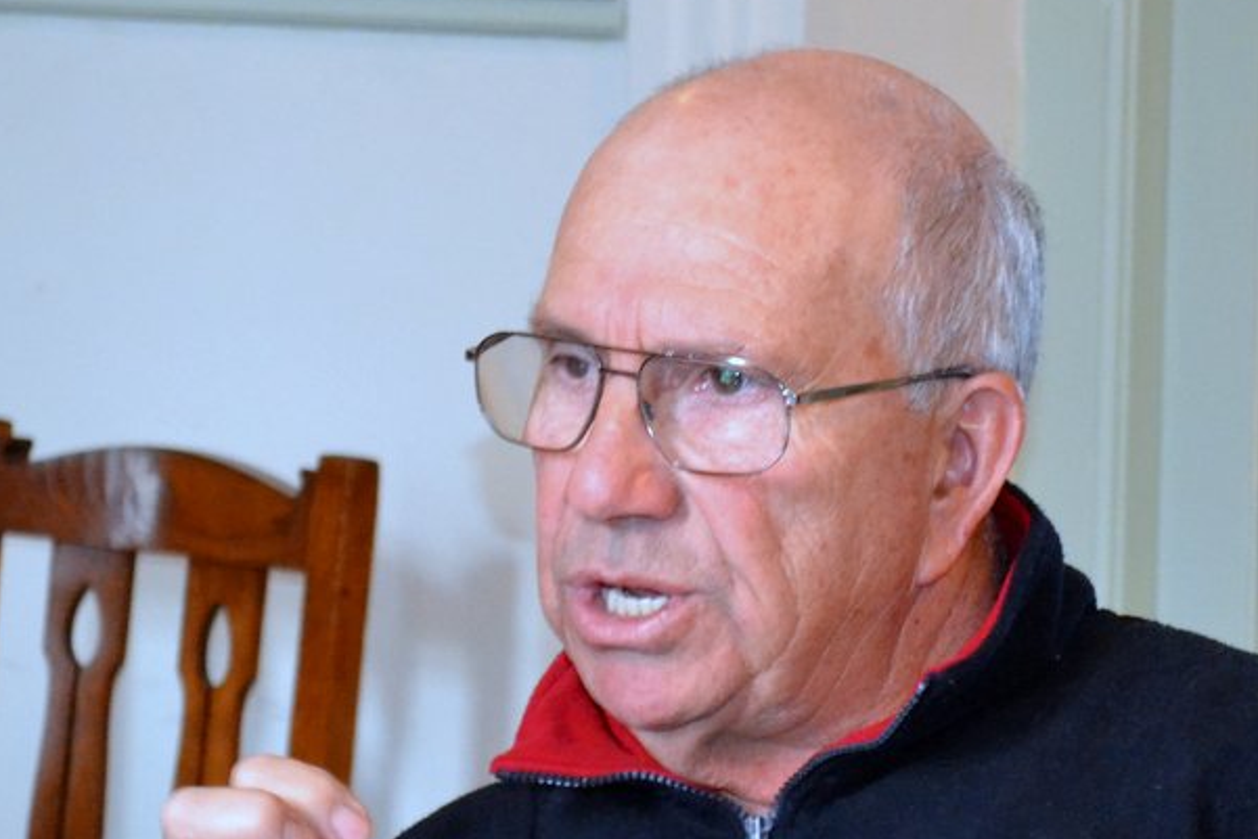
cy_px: 655
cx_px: 695
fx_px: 4923
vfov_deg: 9.7
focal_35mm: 141
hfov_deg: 14.6
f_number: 5.6
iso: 3200
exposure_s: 1/60
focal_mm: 55
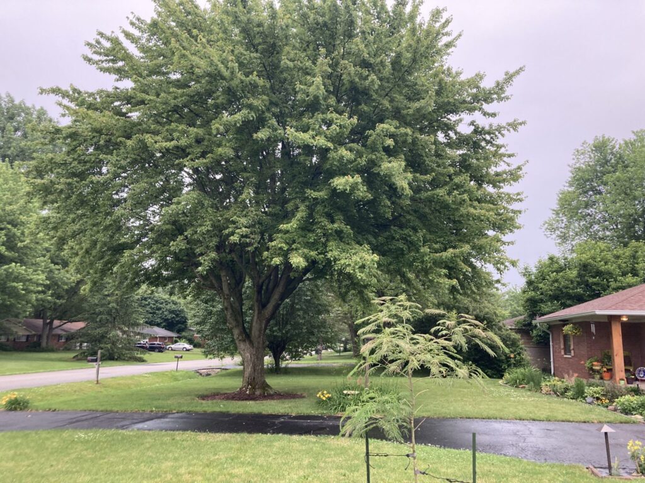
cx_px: 322
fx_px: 522
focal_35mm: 28
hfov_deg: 63.4
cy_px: 242
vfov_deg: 49.7
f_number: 1.8
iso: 80
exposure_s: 1/87
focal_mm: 3.99
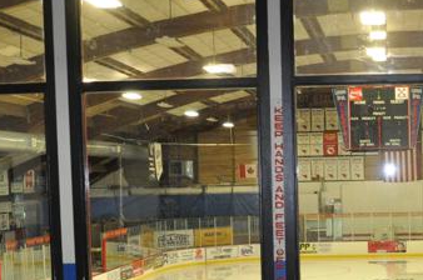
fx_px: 1120
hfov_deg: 20.9
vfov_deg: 14.0
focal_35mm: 96
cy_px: 290
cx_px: 387
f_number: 5
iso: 1600
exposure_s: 1/60
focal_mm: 21
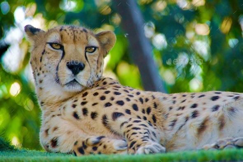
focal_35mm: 450
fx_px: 3036
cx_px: 122
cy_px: 81
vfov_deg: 3.1
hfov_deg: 4.6
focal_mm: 300
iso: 1600
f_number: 5.6
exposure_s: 1/500
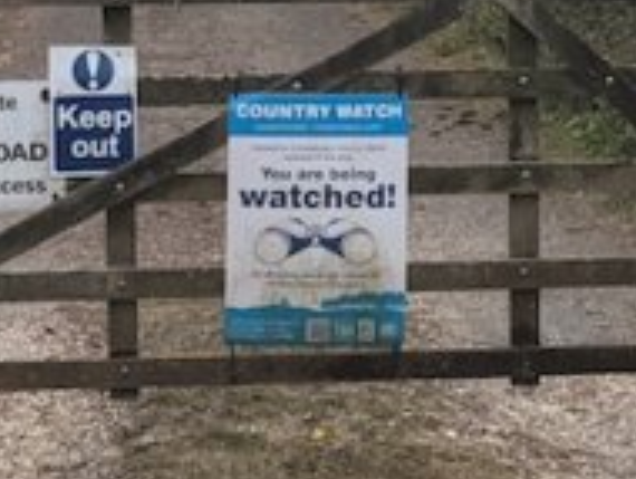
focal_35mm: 142
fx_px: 2612
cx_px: 171
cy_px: -44
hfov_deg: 13.8
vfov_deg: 10.4
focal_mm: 4.38
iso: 76
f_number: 1.73
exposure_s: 1/3906
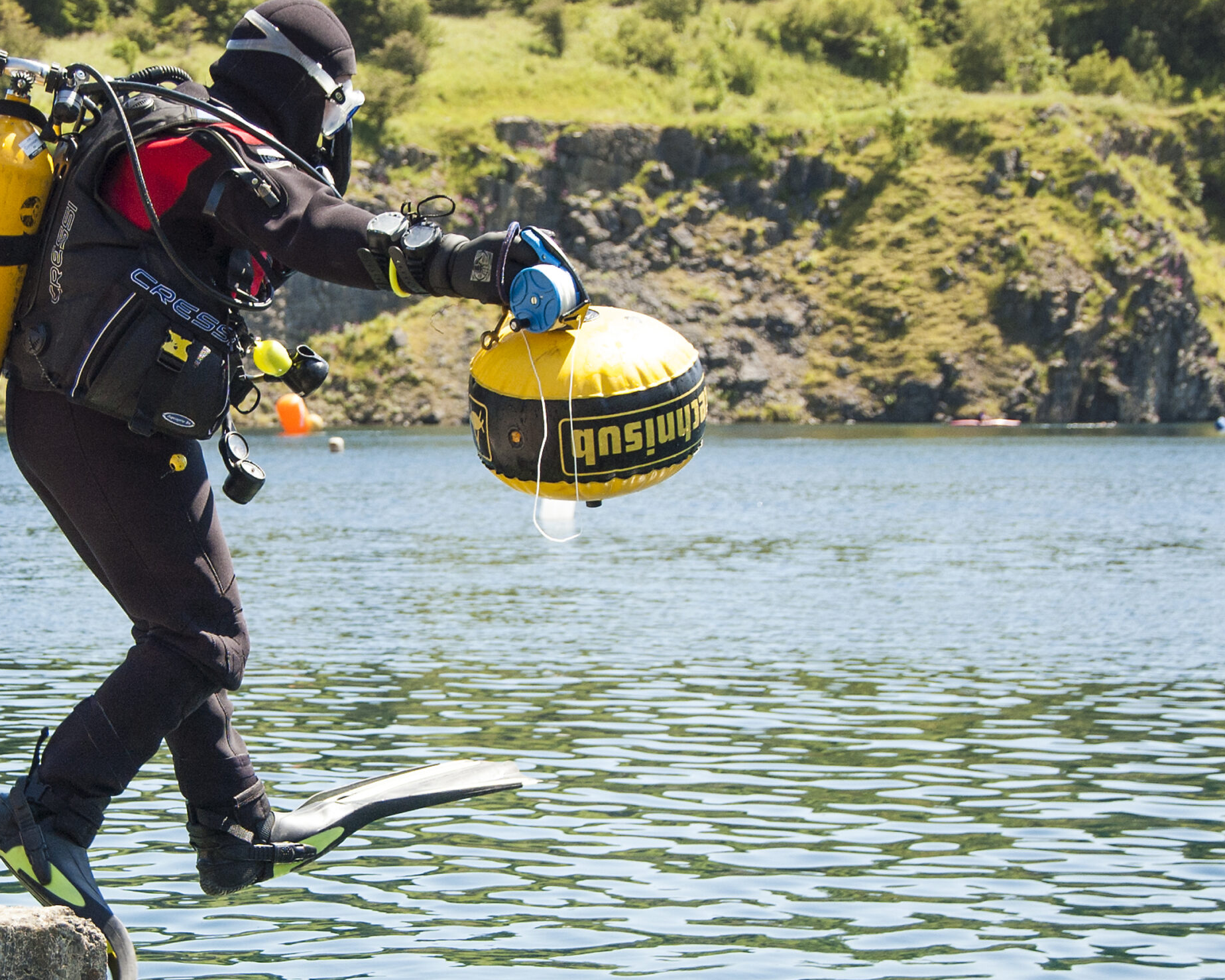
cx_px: 531
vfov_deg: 19.7
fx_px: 2828
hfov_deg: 24.4
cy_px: 475
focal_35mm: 78
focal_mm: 40
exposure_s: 1/1000
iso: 360
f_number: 5
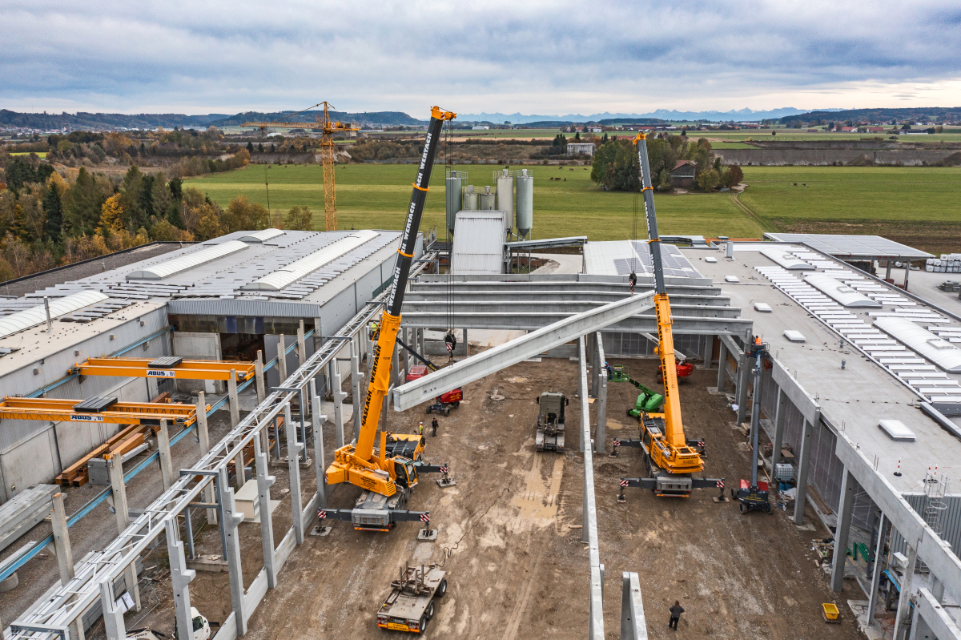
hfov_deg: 65.5
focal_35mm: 28
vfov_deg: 46.4
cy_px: 320
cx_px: 480
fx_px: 747
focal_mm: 10.26
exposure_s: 1/120
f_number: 4.5
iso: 200
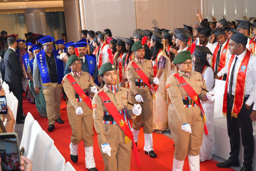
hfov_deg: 43.6
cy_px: 86
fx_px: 320
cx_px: 128
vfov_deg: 29.9
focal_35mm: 45
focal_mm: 45
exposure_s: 1/160
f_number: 5.6
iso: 3200
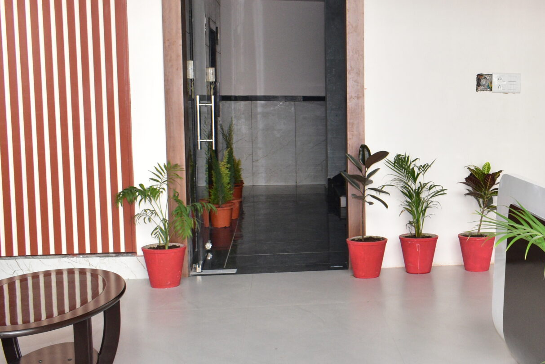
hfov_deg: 32.9
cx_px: 510
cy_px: 186
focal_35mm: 57
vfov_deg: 23.8
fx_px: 863
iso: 800
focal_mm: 18
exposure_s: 1/125
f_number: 7.1
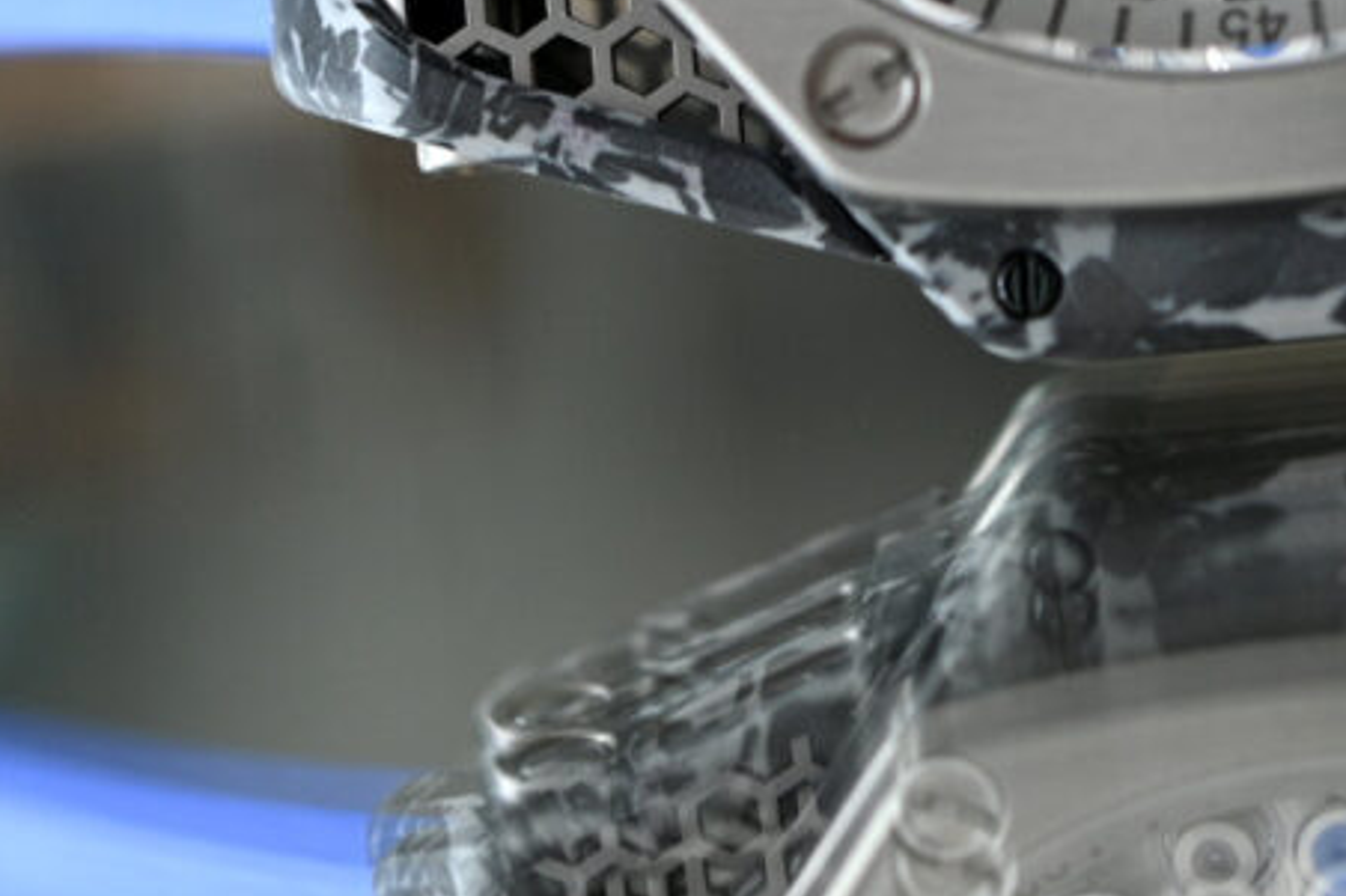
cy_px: -572
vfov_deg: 6.6
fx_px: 7624
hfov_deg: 10.0
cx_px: 1206
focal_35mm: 204
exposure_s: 1/40
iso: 400
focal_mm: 60
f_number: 5.6
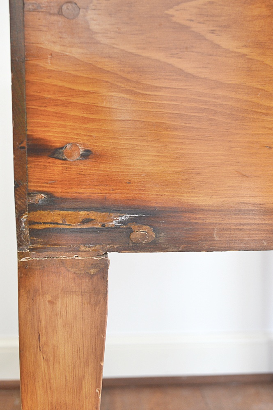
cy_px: 205
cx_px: 136
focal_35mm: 39
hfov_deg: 34.2
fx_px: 444
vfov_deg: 49.6
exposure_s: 1/30
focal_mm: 26
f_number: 4.2
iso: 400
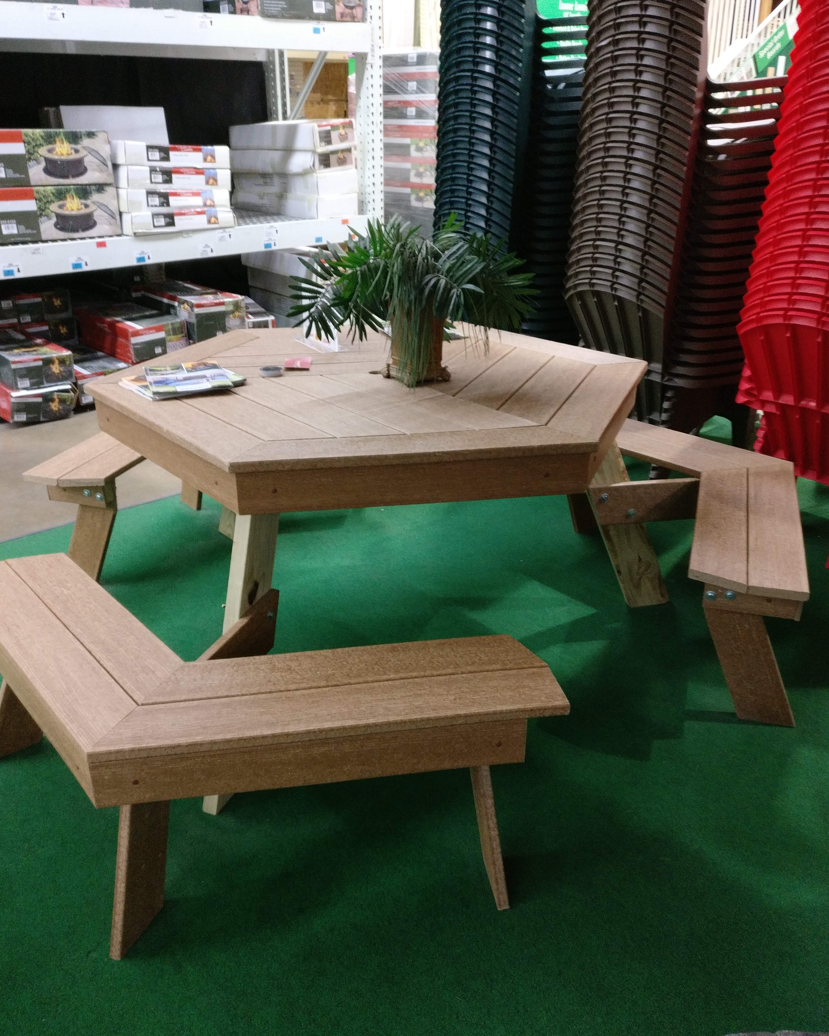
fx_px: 920
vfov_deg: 58.7
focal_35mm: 30
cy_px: 547
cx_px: 405
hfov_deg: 48.5
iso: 400
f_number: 2
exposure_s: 1/20
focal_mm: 4.26
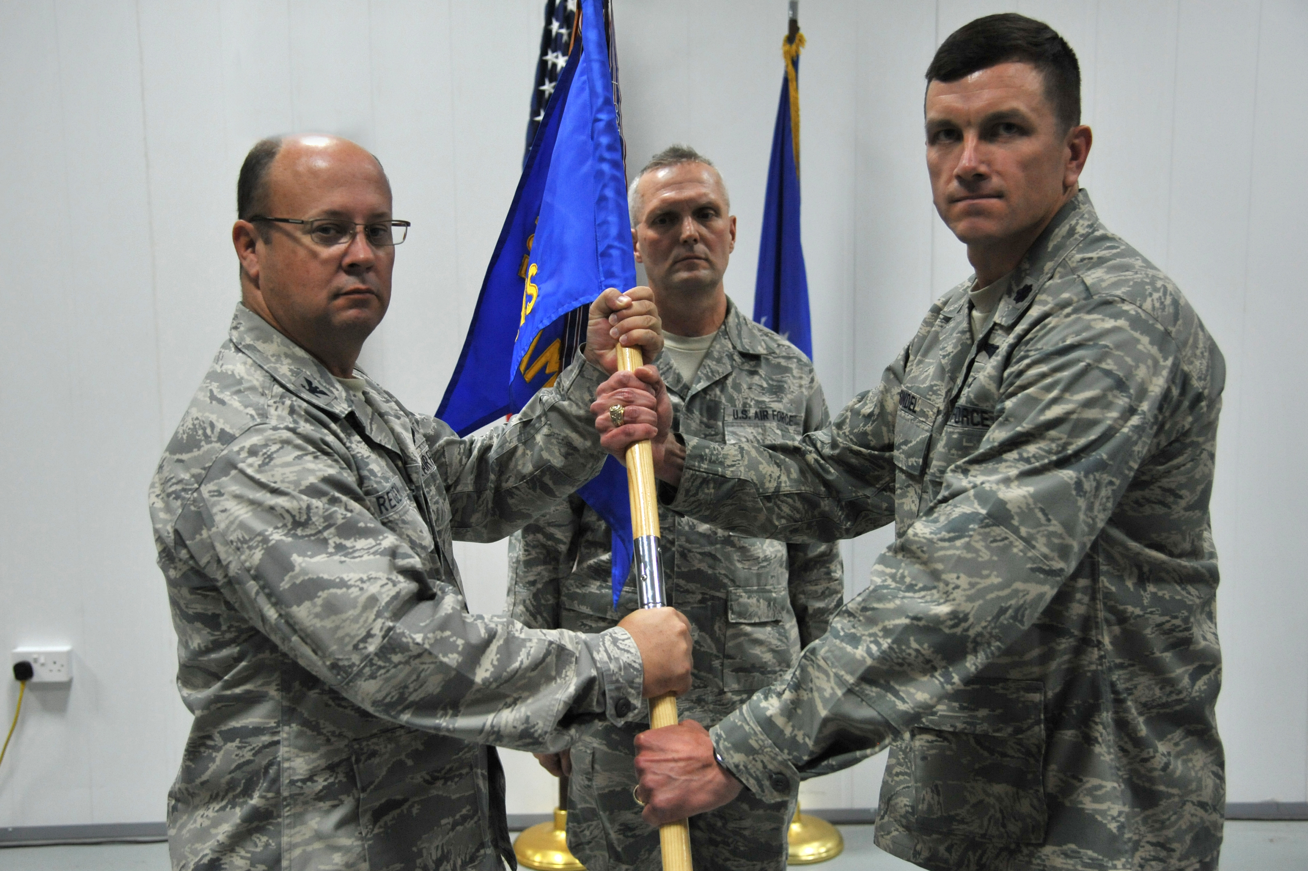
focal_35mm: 38
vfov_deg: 35.0
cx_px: 654
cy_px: 436
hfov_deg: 50.7
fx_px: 1380
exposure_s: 1/125
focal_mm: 38
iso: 2000
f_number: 4
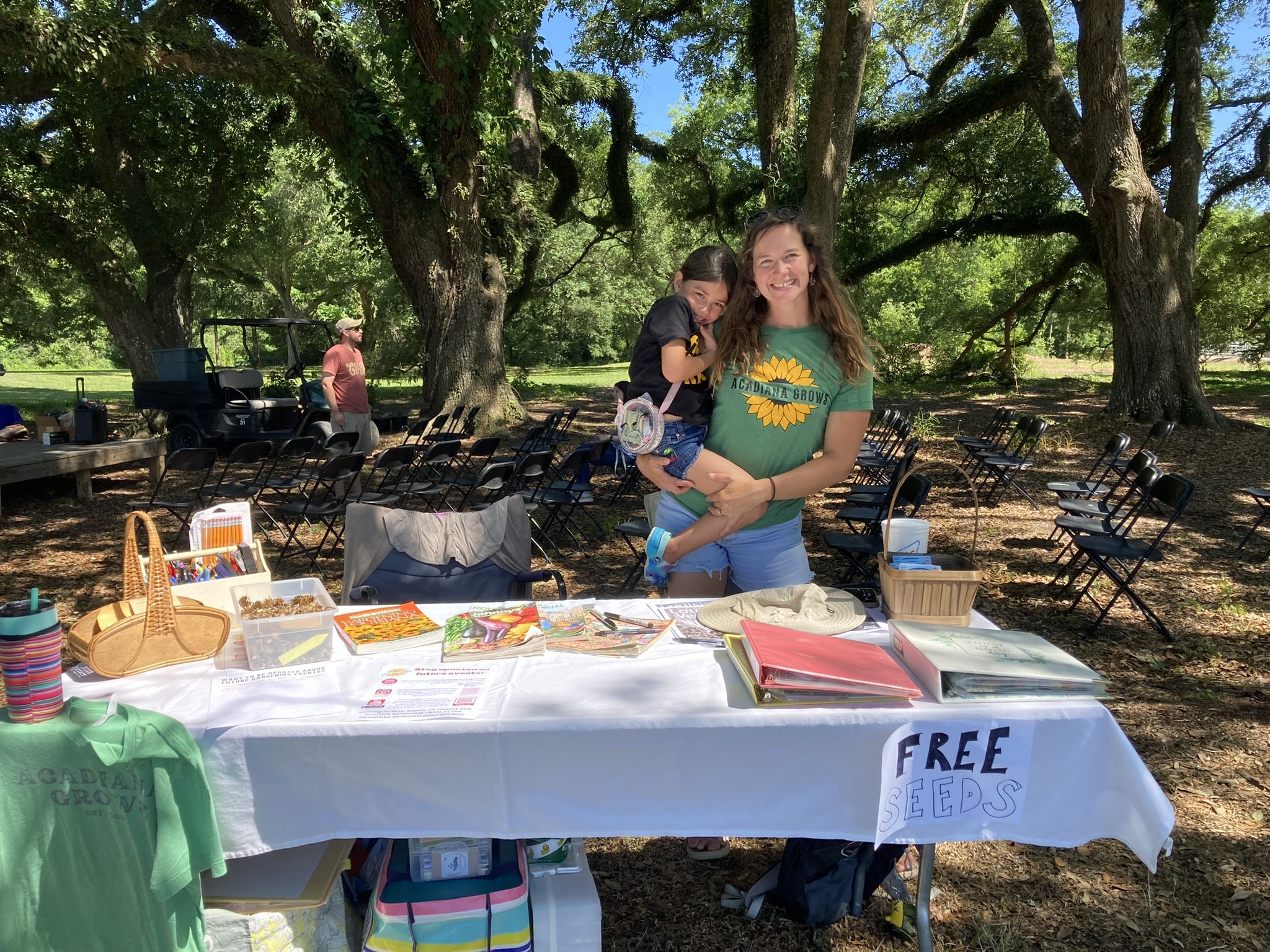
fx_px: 1027
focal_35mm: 28
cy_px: 476
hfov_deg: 63.4
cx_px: 635
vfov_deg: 49.7
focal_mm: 3.99
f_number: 1.8
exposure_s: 1/615
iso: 20
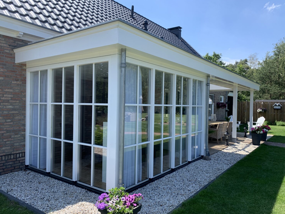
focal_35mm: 27
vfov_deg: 51.3
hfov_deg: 65.3
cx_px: 147
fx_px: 222
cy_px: 109
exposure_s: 1/1001
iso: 25
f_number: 1.8
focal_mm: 4.25
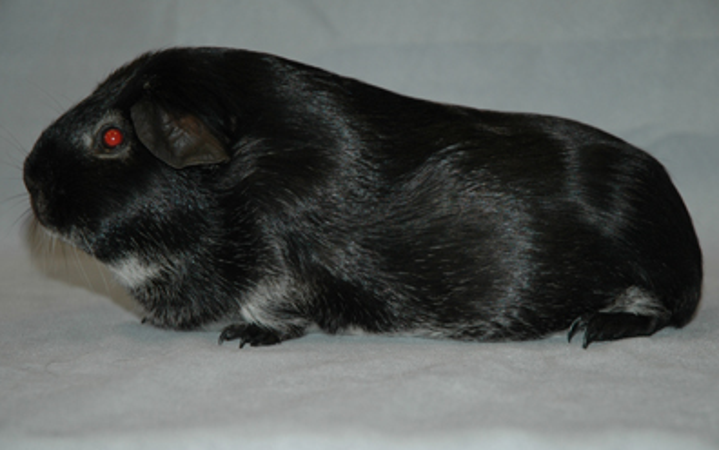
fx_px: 2117
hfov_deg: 19.3
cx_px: 360
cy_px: 220
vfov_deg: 12.1
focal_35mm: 108
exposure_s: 1/60
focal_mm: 70
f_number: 4.5
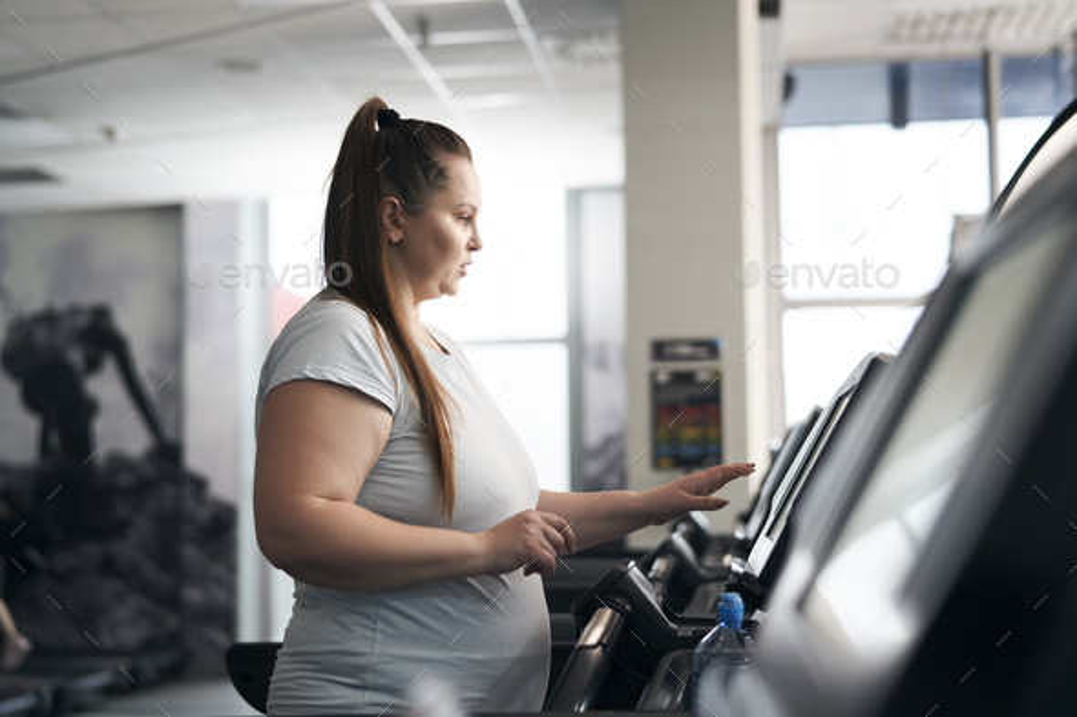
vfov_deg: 27.0
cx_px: 538
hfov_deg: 39.6
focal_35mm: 50
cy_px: 358
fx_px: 1495
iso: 400
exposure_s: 1/125
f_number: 1.8
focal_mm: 50
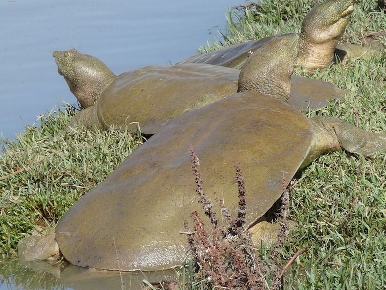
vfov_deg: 2.6
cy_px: 148
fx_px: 6437
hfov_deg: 3.4
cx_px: 174
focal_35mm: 577
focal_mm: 47
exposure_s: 1/500
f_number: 5.6
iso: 100
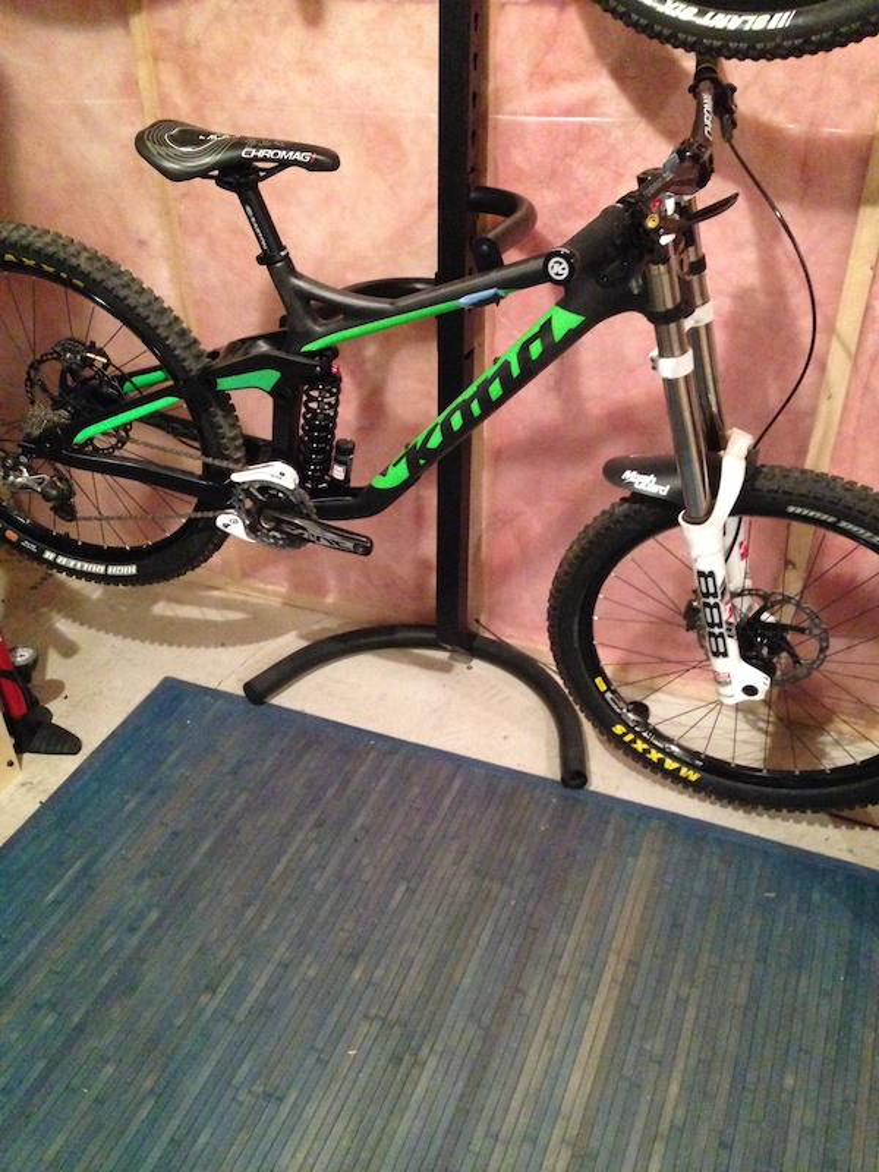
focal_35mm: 33
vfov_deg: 55.4
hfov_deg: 42.9
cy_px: 586
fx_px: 1117
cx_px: 440
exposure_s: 1/15
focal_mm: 4.12
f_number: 2.4
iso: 800
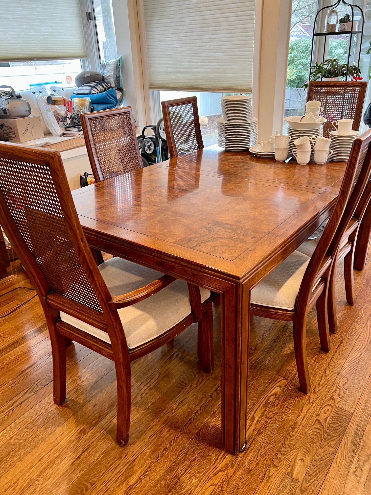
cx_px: 186
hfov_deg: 53.1
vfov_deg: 67.3
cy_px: 248
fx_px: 372
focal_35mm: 26
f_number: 1.5
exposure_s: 1/60
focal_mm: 5.7
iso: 100
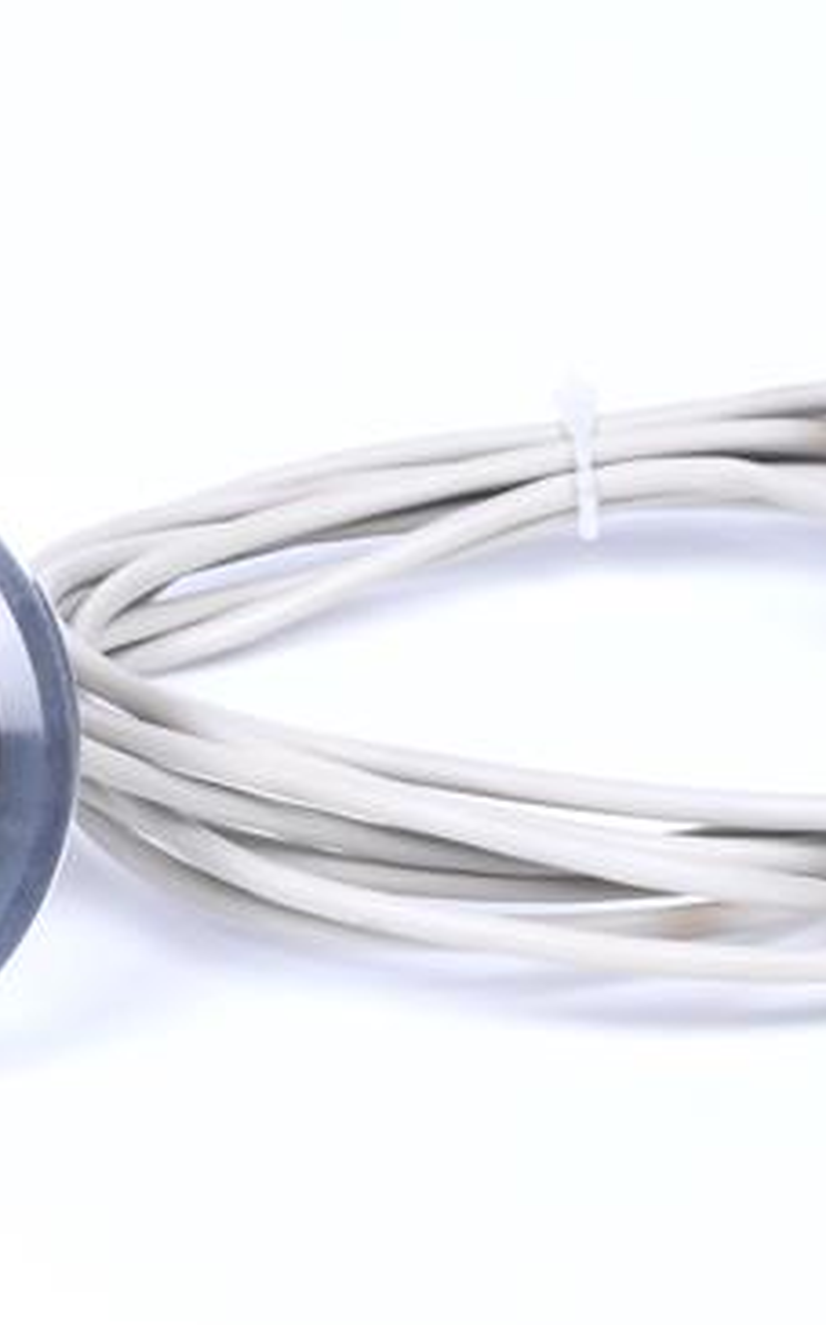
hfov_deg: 10.8
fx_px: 4365
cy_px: 710
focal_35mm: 121
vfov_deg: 17.3
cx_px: 386
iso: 200
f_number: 18
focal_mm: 48
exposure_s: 1/200
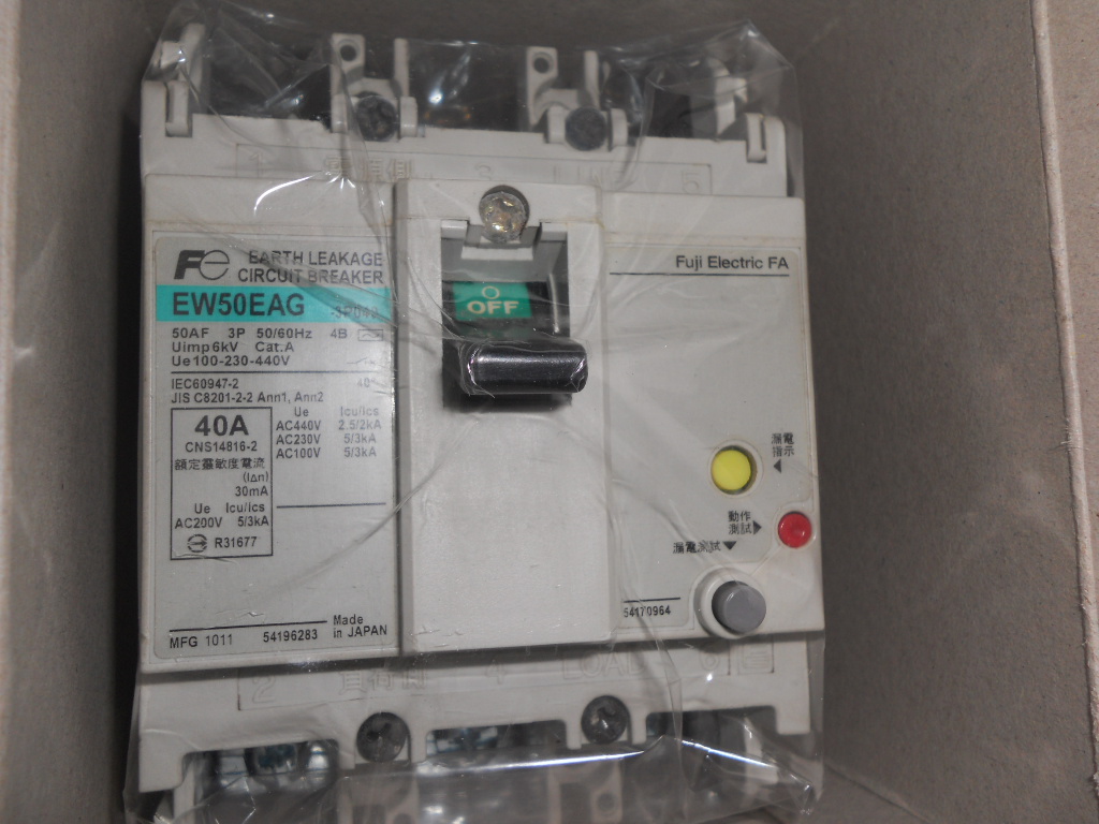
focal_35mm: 32
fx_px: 1016
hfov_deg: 56.8
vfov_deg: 44.2
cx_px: 550
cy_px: 412
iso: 80
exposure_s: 1/25
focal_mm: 5.8
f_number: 8.8
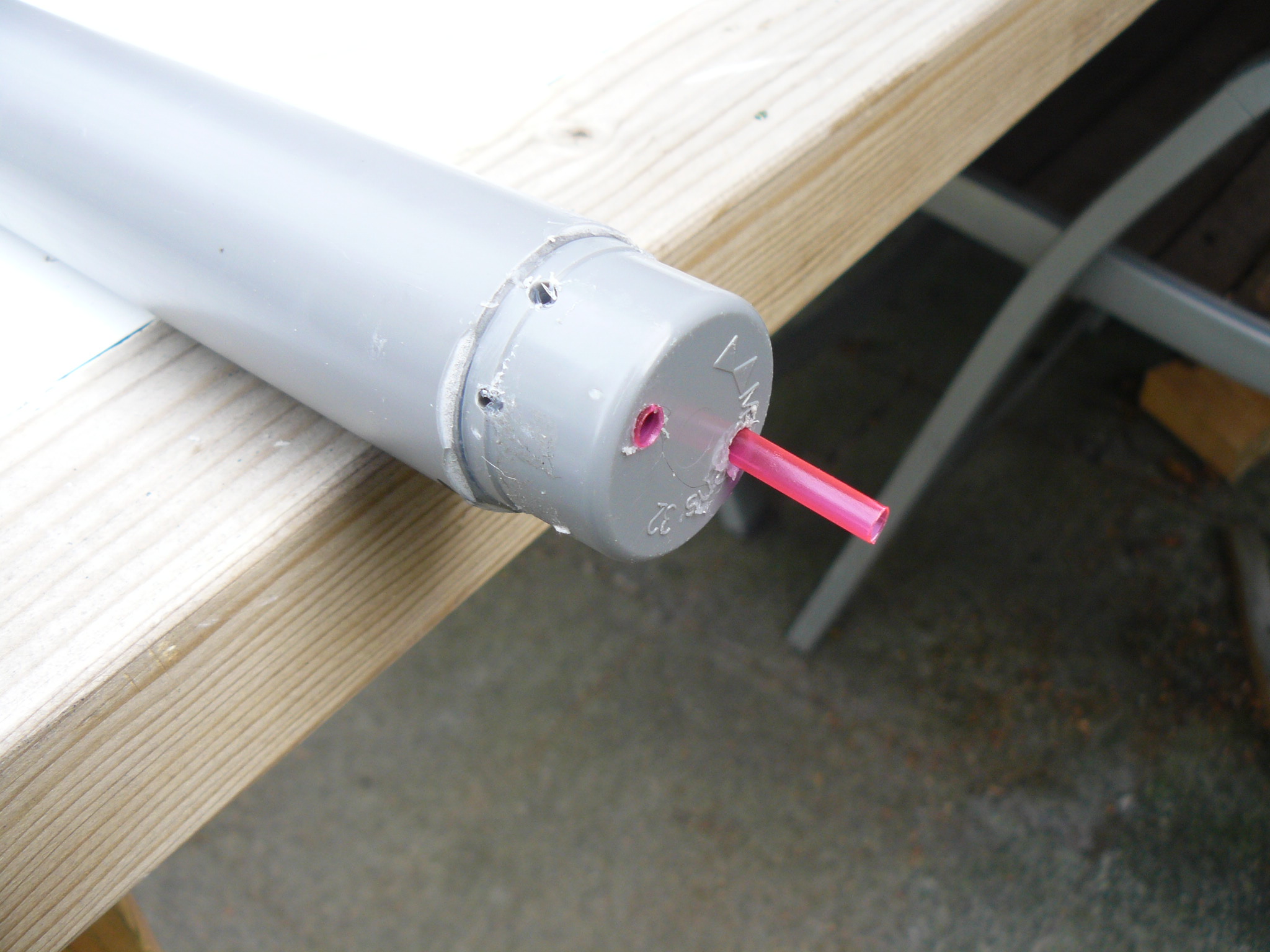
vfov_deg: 39.7
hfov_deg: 51.4
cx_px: 635
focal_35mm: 36
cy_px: 476
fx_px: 1321
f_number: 2.8
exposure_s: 1/100
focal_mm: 6
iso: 100
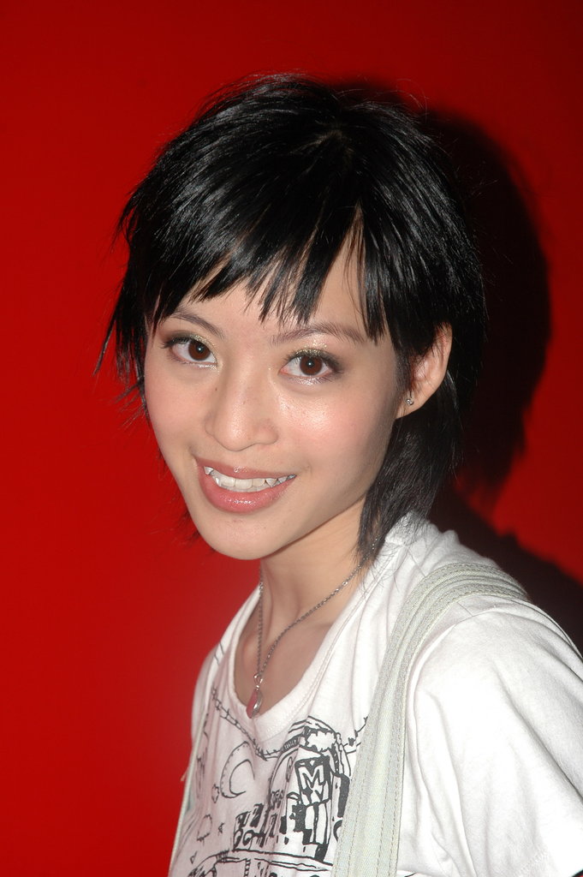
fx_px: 2263
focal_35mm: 93
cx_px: 292
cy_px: 438
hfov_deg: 14.7
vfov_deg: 21.9
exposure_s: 1/200
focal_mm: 62
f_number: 8
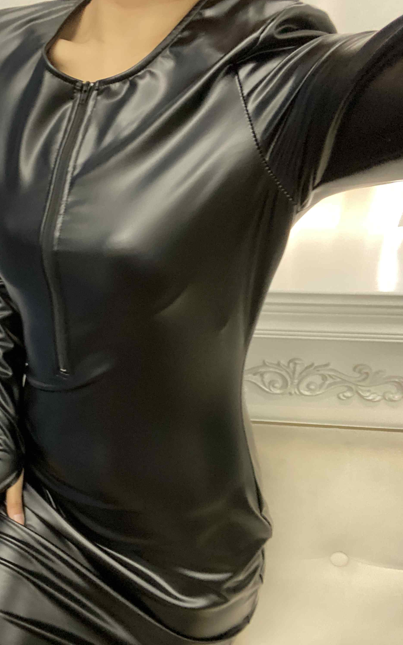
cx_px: 55
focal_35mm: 33
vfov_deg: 58.1
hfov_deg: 36.4
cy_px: 321
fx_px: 580
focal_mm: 2.71
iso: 500
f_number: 2.2
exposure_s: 1/25
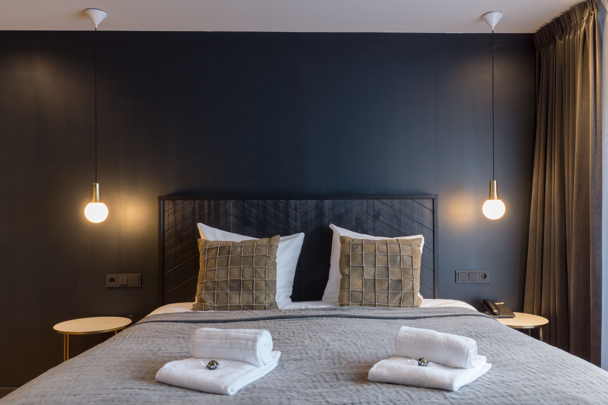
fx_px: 456
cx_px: 304
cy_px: 202
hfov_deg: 67.4
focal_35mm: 27
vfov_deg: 47.9
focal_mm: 18
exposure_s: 1.6
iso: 160
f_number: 10
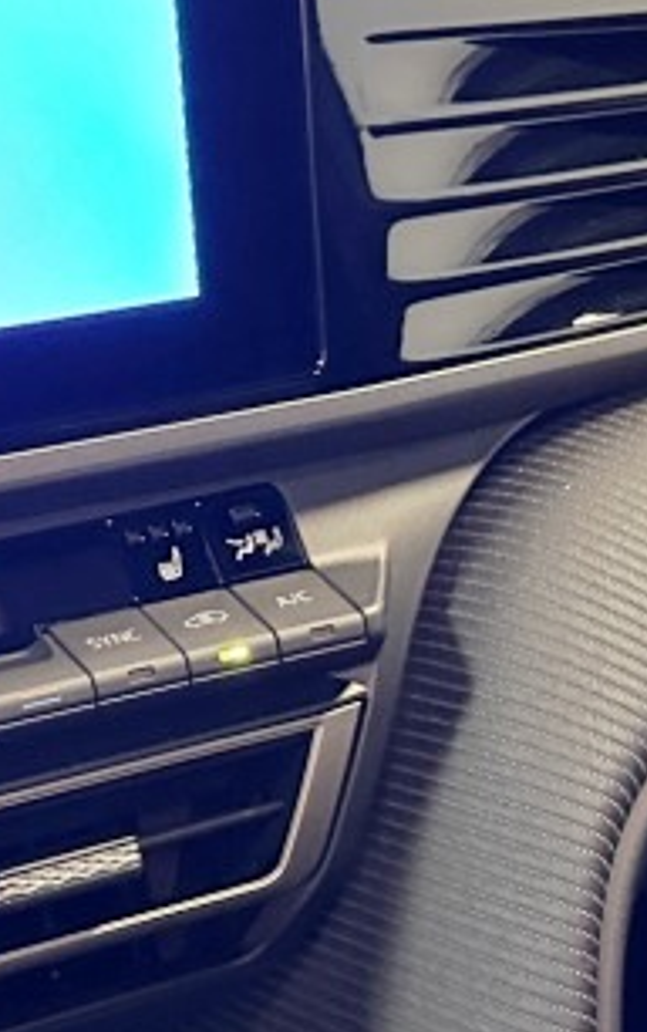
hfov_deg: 15.2
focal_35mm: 85
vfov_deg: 24.0
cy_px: 806
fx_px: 2391
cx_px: 61
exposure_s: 1/40
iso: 1000
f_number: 1.78
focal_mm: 6.86
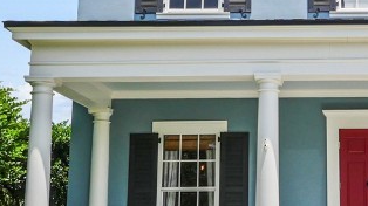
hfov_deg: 31.4
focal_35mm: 64
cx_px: 327
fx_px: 624
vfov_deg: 18.8
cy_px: 117
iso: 200
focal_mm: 9
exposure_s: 1/400
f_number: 8
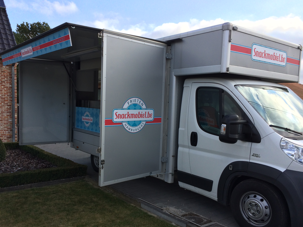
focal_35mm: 32
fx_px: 280
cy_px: 123
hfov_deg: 56.8
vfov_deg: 44.1
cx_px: 141
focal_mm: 4.15
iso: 32
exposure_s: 1/1172
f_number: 2.2
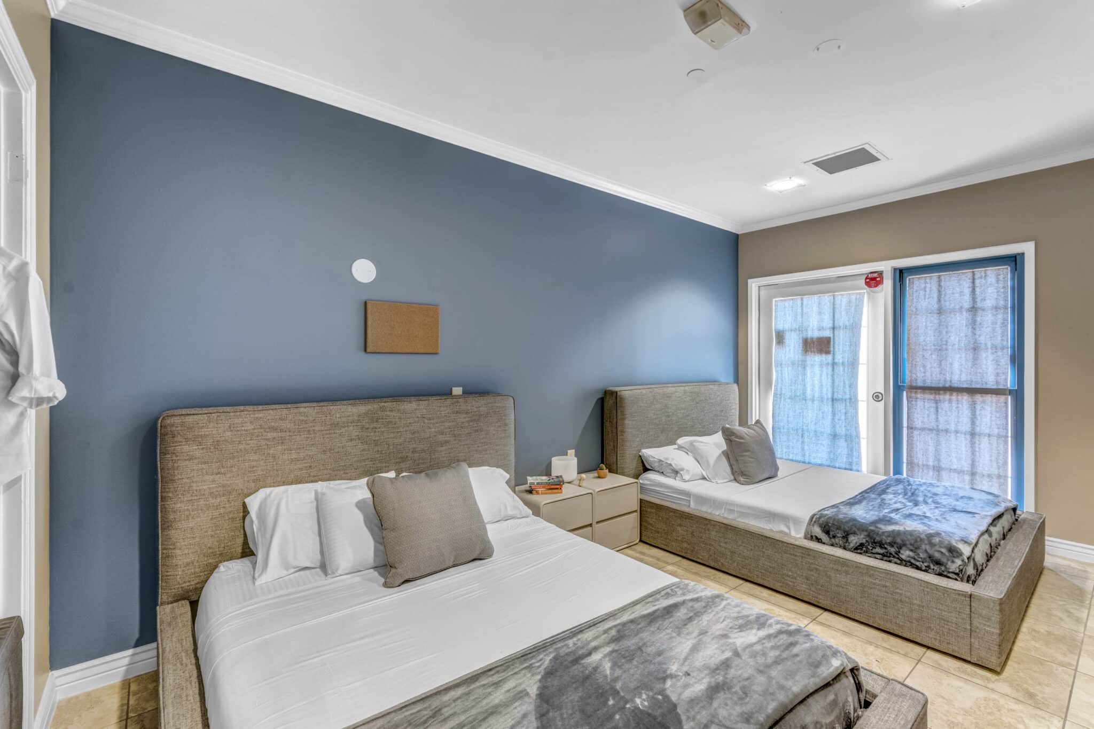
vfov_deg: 77.3
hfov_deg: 100.4
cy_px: 364
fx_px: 456
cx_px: 547
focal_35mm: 15
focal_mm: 10
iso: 100
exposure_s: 1
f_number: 9
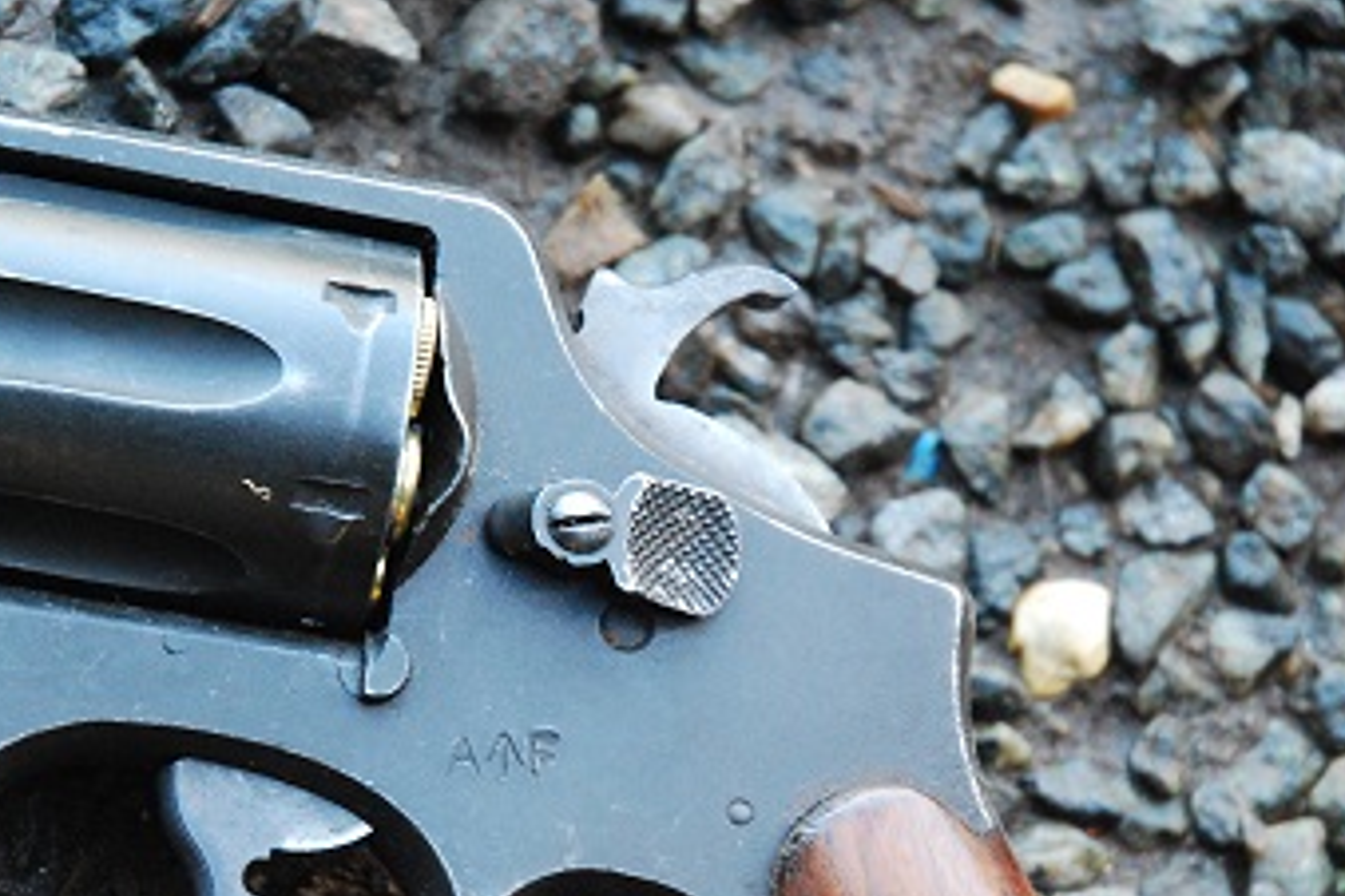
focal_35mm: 186
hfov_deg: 11.0
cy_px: 704
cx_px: 500
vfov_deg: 7.4
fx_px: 6949
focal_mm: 70
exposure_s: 1/100
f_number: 4.5
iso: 1600
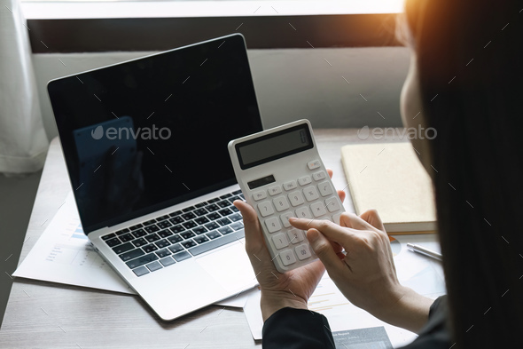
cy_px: 174
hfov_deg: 28.9
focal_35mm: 70
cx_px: 262
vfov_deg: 19.4
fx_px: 1017
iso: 1600
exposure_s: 1/320
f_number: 5.6
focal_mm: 70
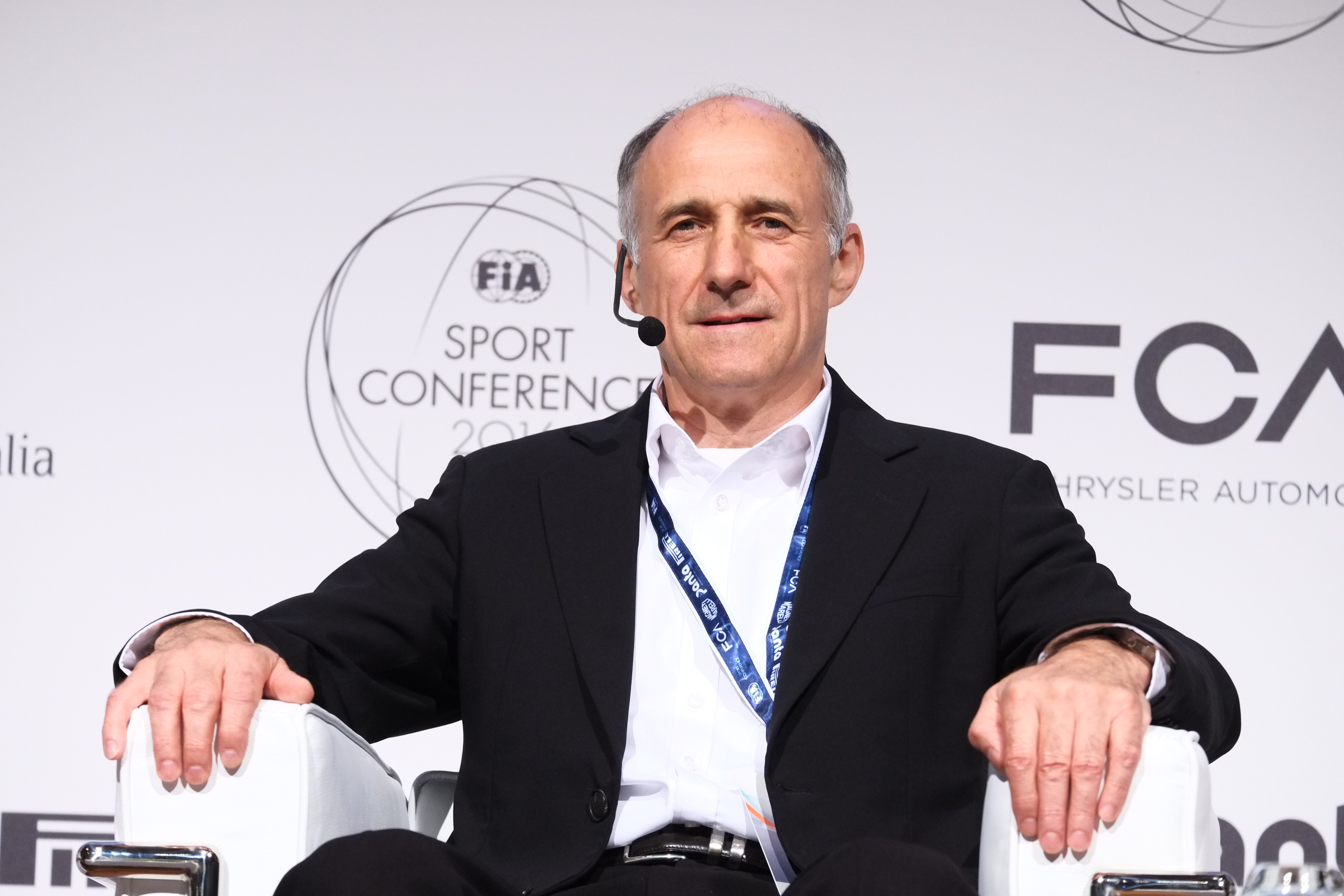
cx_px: 672
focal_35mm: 192
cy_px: 448
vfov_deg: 7.2
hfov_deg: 10.7
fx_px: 7167
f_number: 5.6
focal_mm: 128
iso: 2500
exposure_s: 1/100
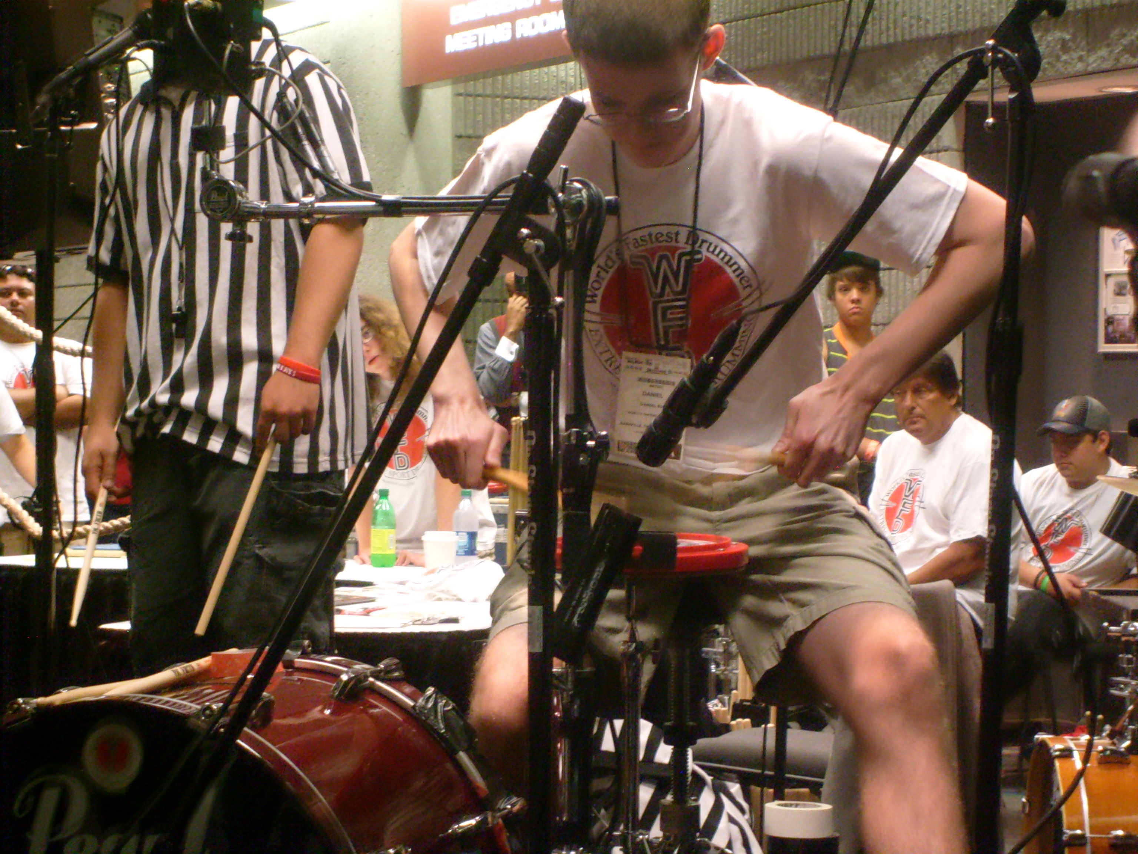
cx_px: 569
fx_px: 3485
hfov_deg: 18.5
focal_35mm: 106
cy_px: 427
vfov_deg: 14.0
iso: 200
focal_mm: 17.4
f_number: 4.9
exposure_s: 1/6
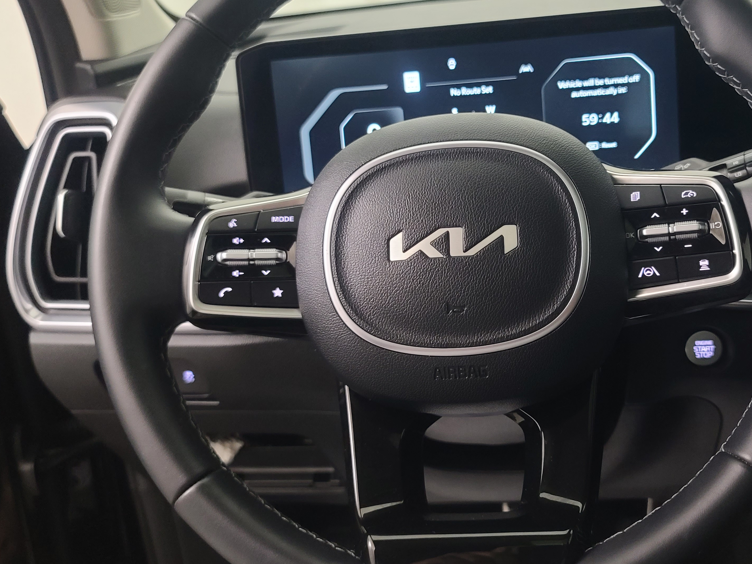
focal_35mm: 35
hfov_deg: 52.2
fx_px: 760
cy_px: 250
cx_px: 456
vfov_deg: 40.6
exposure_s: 1/40
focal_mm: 7
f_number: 1.8
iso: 640
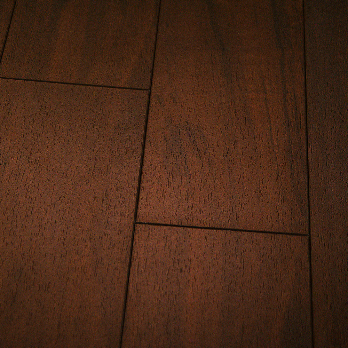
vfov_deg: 13.0
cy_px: 174
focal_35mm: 134
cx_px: 140
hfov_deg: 13.0
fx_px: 1524
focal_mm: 70
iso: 400
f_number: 5.6
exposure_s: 1/30
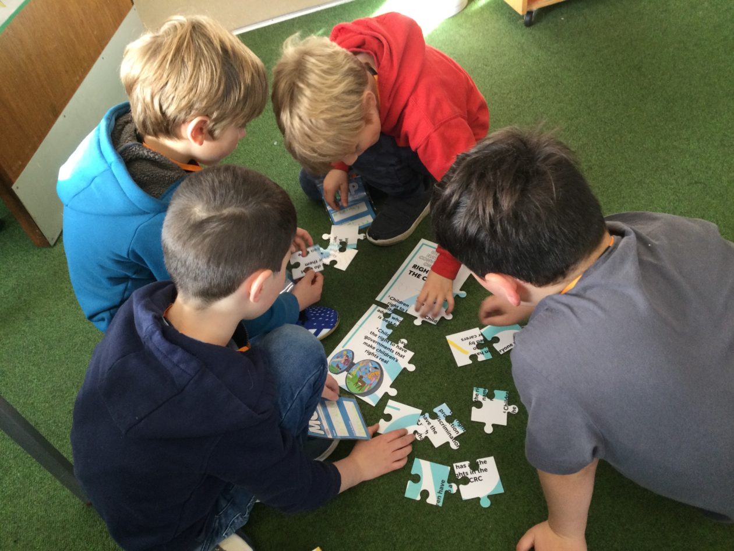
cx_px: 367
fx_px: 657
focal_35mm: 31
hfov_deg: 58.4
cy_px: 276
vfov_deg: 45.4
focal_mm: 3.3
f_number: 2.4
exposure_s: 1/33
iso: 100
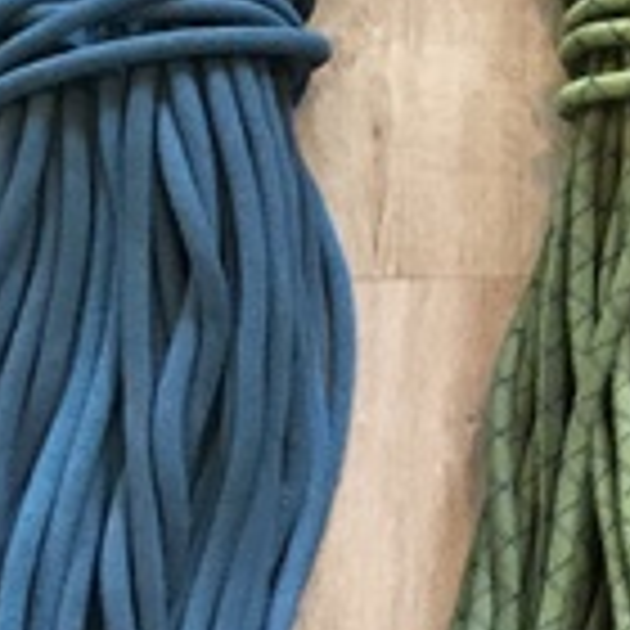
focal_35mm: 137
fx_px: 2821
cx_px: 1006
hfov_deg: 12.0
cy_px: 333
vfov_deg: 12.7
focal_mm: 4.15
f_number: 2.2
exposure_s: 1/30
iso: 160
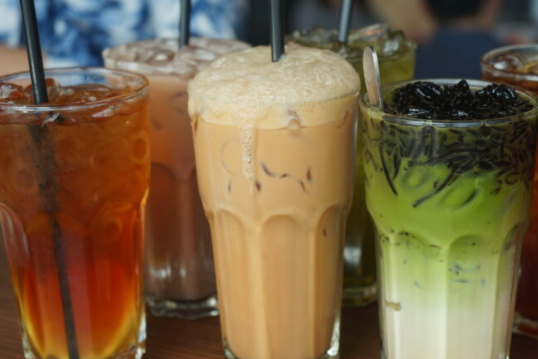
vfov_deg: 19.4
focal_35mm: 70
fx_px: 1046
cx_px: 346
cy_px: 192
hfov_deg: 28.7
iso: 160
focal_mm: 44
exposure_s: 1/160
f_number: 4.5
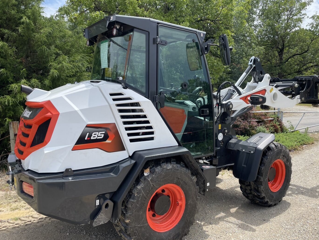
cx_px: 175
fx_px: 267
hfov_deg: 61.5
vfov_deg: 48.2
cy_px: 122
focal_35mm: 29
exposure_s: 1/2506
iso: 32
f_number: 1.6
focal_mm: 4.2
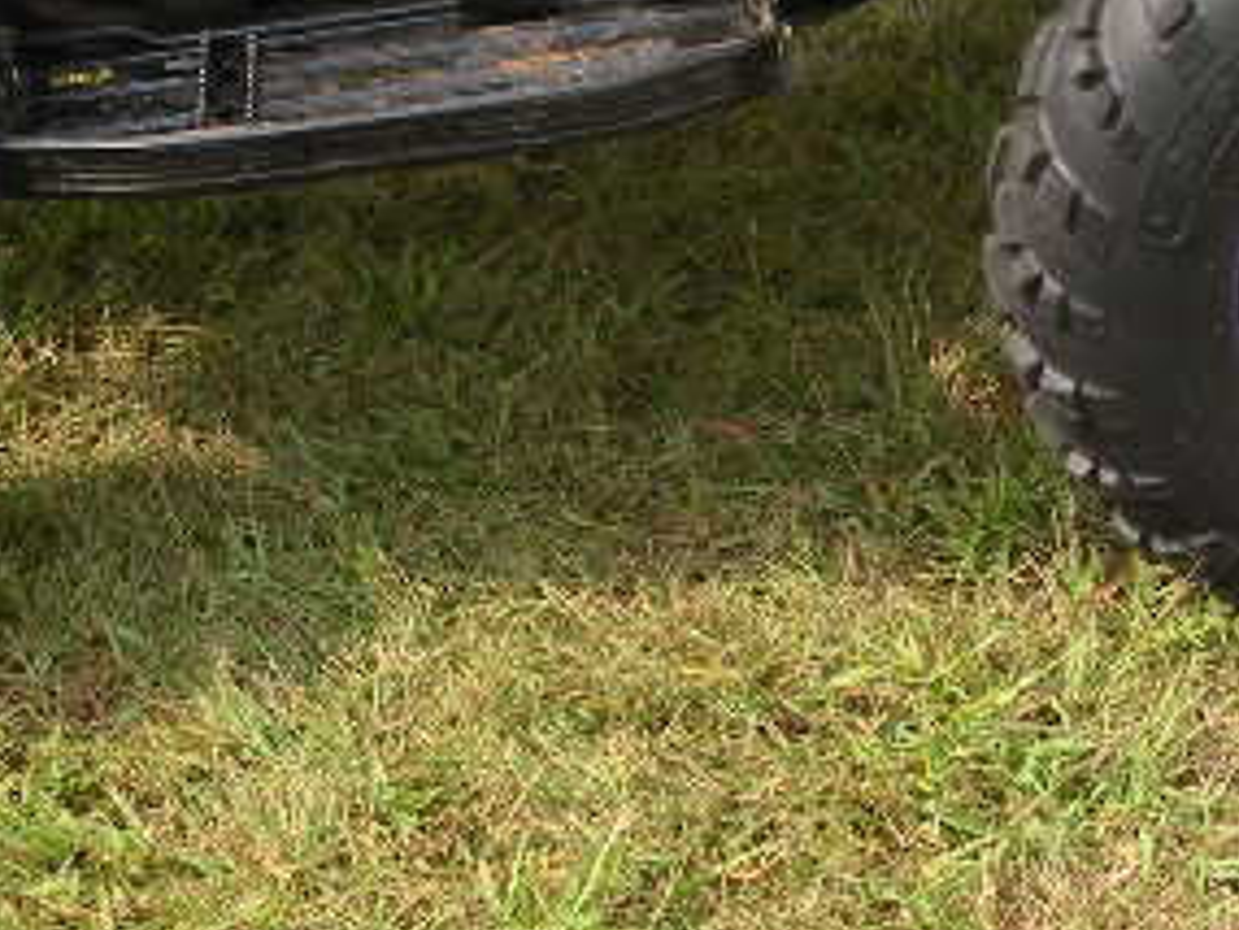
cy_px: -43
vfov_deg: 14.9
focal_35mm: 97
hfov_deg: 20.2
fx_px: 3473
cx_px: 791
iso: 64
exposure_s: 1/161
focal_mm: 4.7
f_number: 5
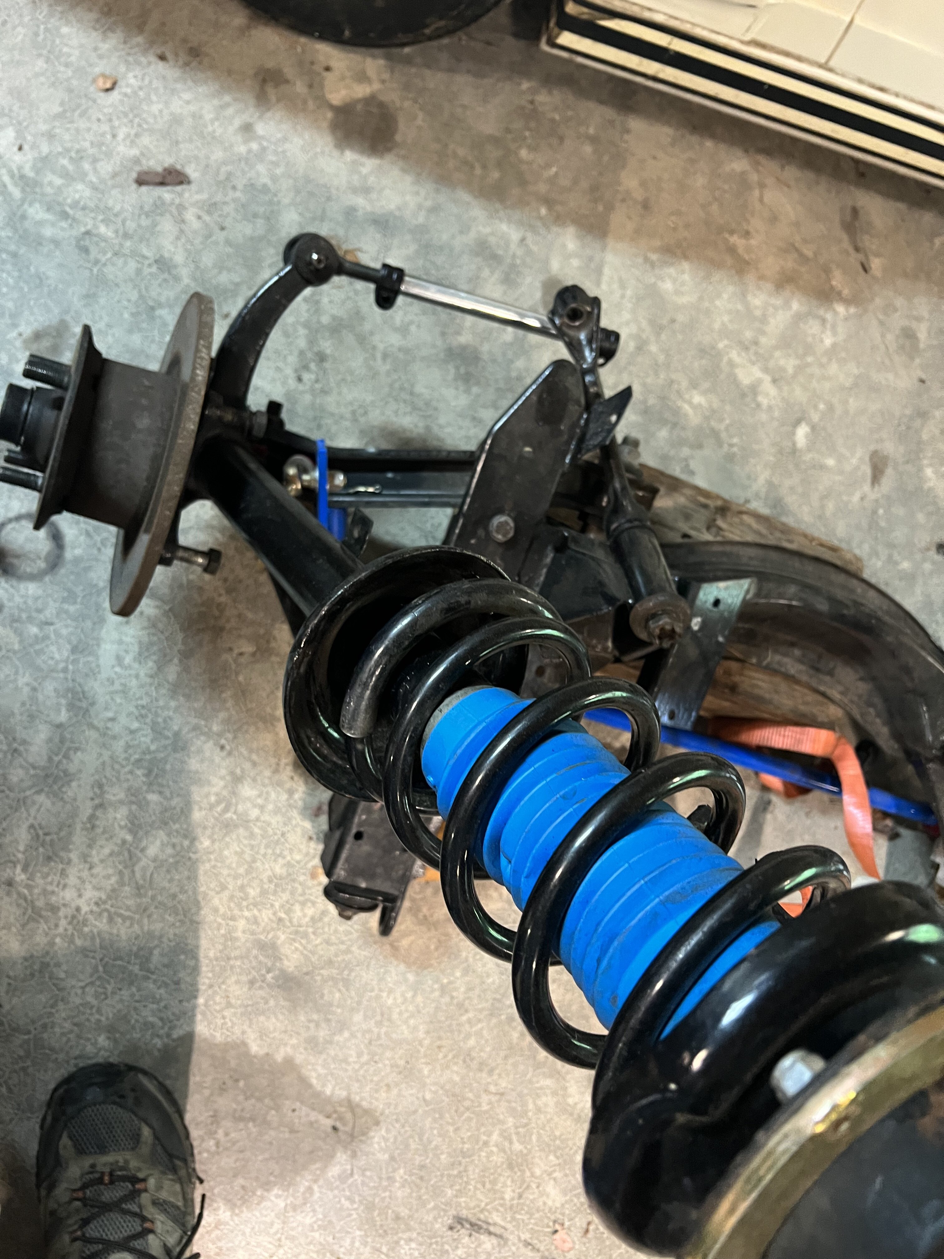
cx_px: 472
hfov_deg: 53.1
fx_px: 945
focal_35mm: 26
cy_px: 630
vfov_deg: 67.3
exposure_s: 1/40
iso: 500
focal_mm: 5.7
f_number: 1.5
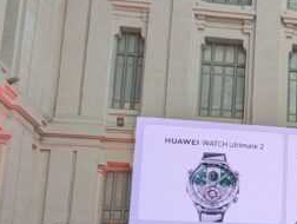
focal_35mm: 73
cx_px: 447
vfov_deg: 19.7
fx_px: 628
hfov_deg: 22.0
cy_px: 220
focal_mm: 6.9
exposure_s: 1/244
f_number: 1.68
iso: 44
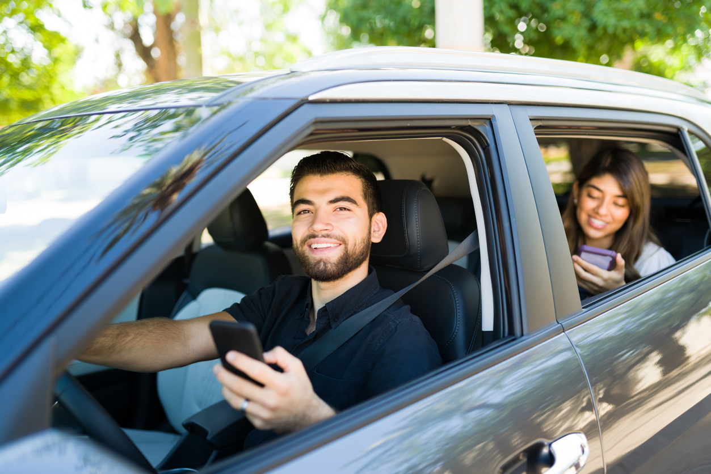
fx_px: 691
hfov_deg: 54.4
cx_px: 356
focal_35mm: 35
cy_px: 237
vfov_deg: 37.9
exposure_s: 1/160
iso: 100
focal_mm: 35
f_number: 1.8
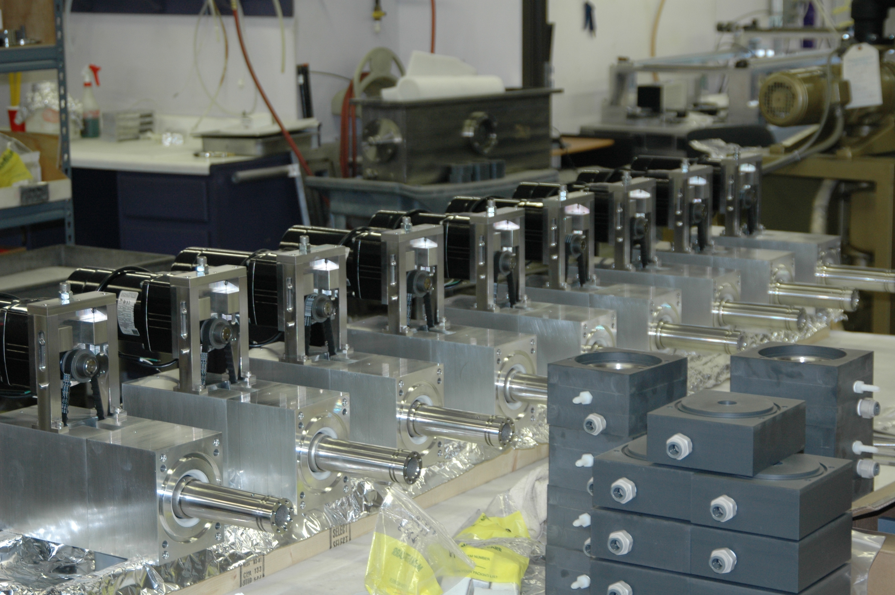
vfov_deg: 17.5
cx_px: 448
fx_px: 1937
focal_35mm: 78
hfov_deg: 26.0
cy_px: 298
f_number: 5
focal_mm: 52
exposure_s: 1/60
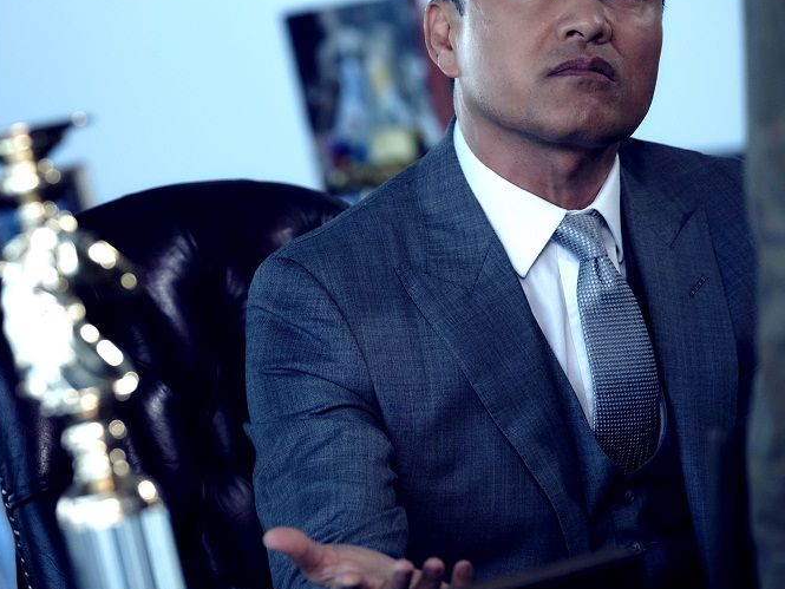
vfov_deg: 5.1
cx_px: 242
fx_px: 6623
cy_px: 207
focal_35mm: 292
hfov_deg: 6.8
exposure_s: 1/400
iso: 400
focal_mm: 134.4
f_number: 3.6
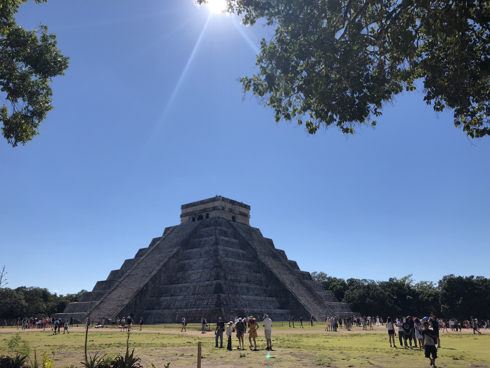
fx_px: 396
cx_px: 245
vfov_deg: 49.7
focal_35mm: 28
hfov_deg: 63.4
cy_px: 184
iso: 25
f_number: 1.8
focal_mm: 3.99
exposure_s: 1/3472
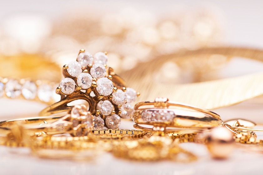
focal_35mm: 150
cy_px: 88
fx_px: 1096
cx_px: 132
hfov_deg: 13.7
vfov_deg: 9.1
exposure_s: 1/160
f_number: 7.1
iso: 400
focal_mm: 100
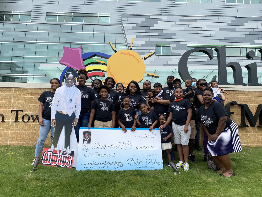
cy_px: 98
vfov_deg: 53.1
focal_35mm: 26
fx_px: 197
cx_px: 131
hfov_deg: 67.3
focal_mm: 4.25
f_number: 1.8
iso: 32
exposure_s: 1/1114
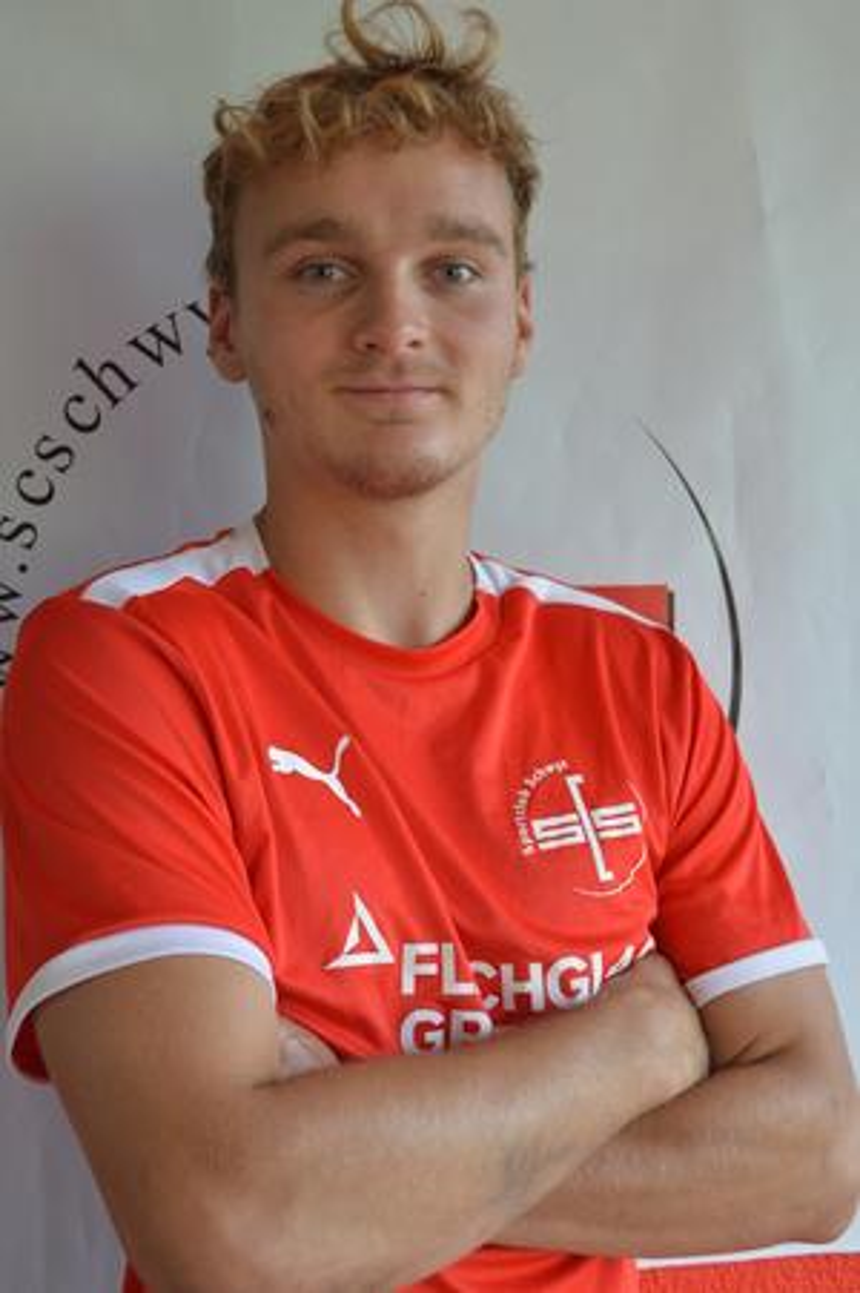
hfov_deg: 30.8
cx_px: 430
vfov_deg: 45.0
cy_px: 646
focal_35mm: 44
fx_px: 1561
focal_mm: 29
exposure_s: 1/60
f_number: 5.6
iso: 400
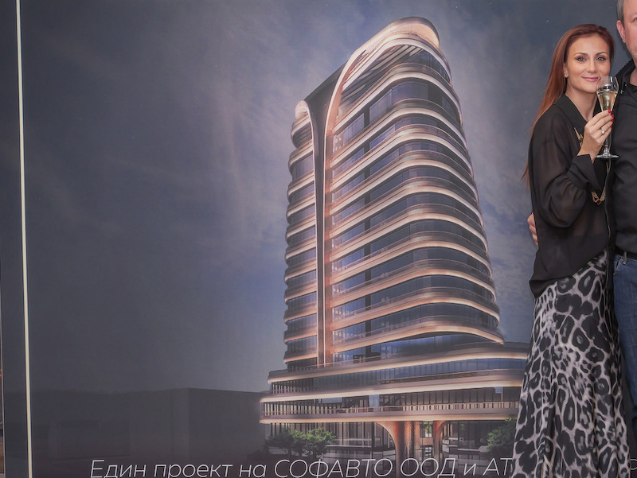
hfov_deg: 29.0
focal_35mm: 66
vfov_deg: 22.3
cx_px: 459
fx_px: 1215
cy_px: 237
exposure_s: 1/60
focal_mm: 22
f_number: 4.5
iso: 400
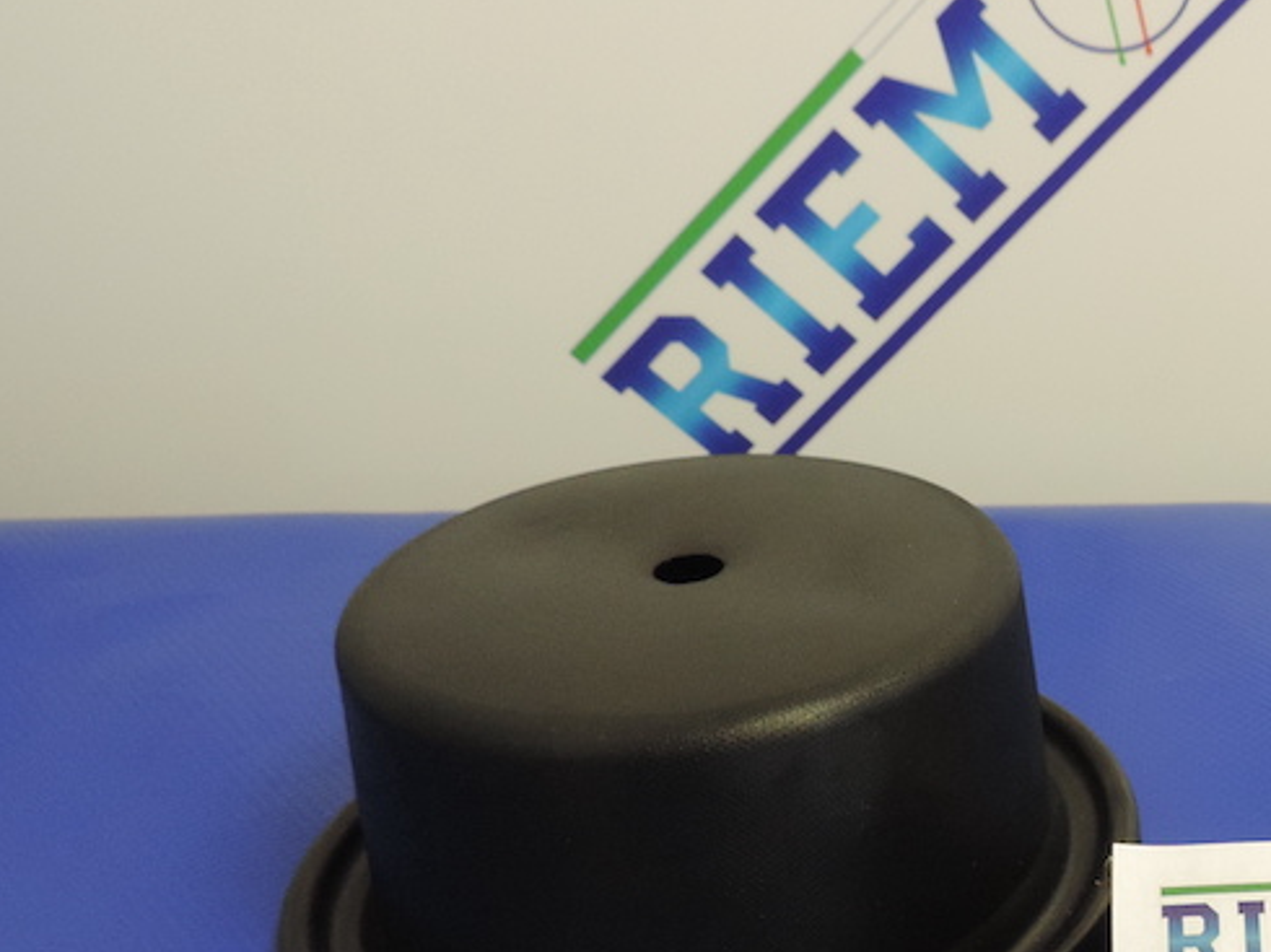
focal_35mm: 49
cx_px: 1271
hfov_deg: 35.3
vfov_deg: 29.4
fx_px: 1798
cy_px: 646
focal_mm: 4.3
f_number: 3
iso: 400
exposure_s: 1/20
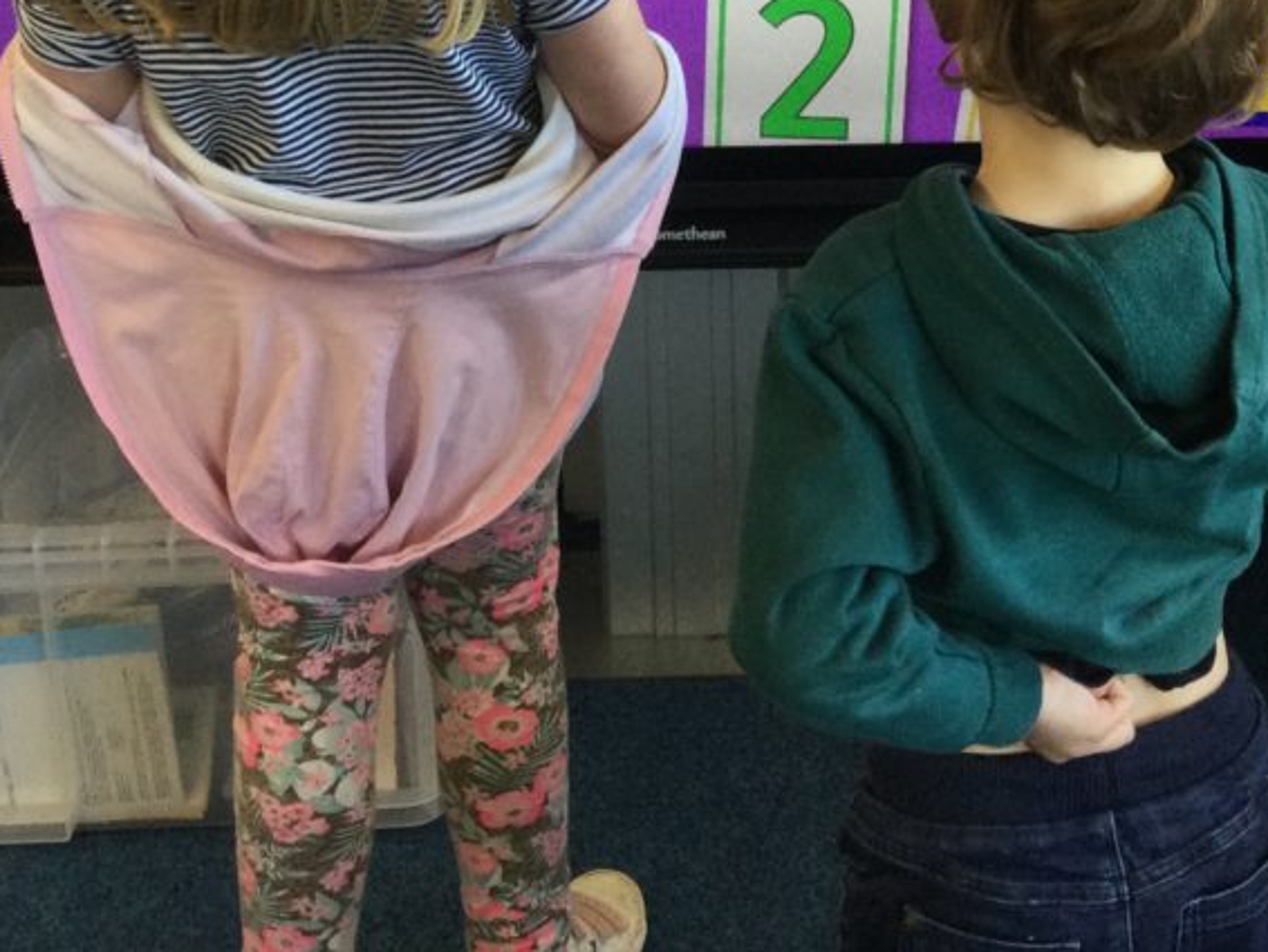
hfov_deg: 28.0
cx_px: 831
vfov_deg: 20.3
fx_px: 2529
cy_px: -102
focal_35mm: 69
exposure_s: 1/33
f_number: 2.4
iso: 80
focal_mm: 3.3
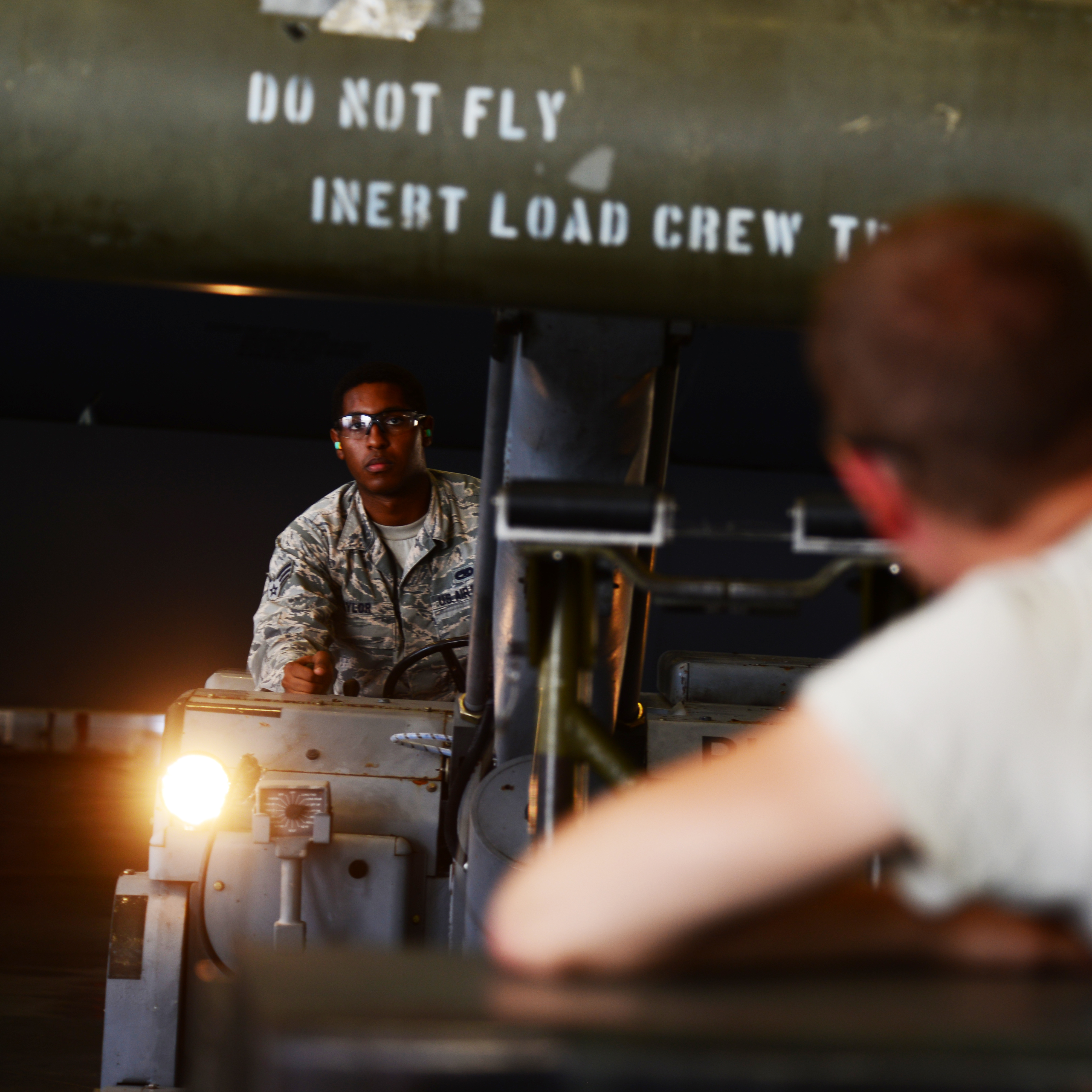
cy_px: 548
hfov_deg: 10.1
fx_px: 6174
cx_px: 752
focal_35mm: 173
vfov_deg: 10.1
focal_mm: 135
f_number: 5
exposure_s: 1/160
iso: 250
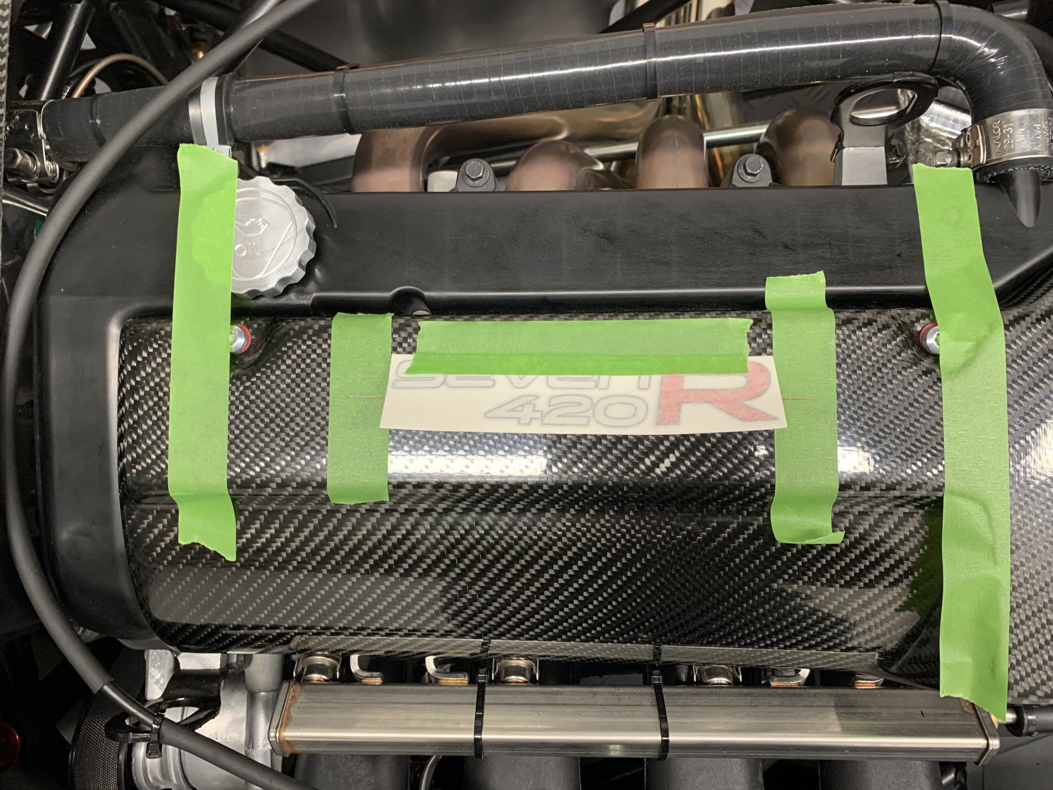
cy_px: 395
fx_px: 791
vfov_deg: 53.1
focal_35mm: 26
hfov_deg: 67.3
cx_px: 526
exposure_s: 1/50
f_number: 1.8
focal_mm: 4.25
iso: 160
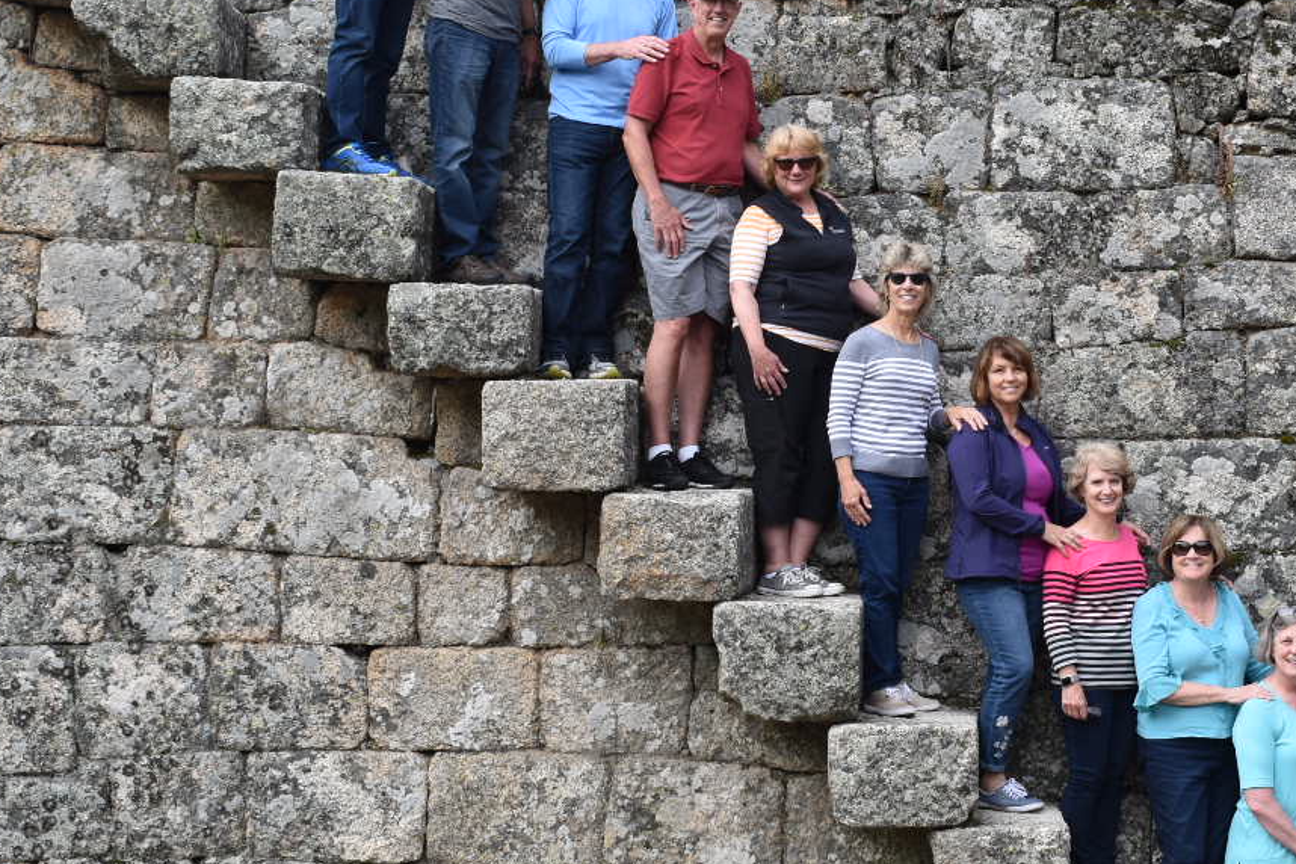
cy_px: 406
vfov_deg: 16.1
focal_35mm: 85
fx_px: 3060
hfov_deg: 23.8
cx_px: 814
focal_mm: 30
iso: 320
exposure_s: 1/250
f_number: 8
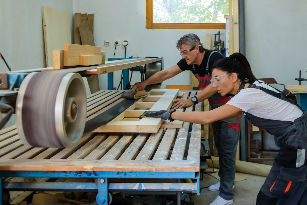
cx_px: 154
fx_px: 333
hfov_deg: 49.6
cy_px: 102
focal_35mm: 39
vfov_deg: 34.2
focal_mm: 26
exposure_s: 1/160
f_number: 5
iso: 1600
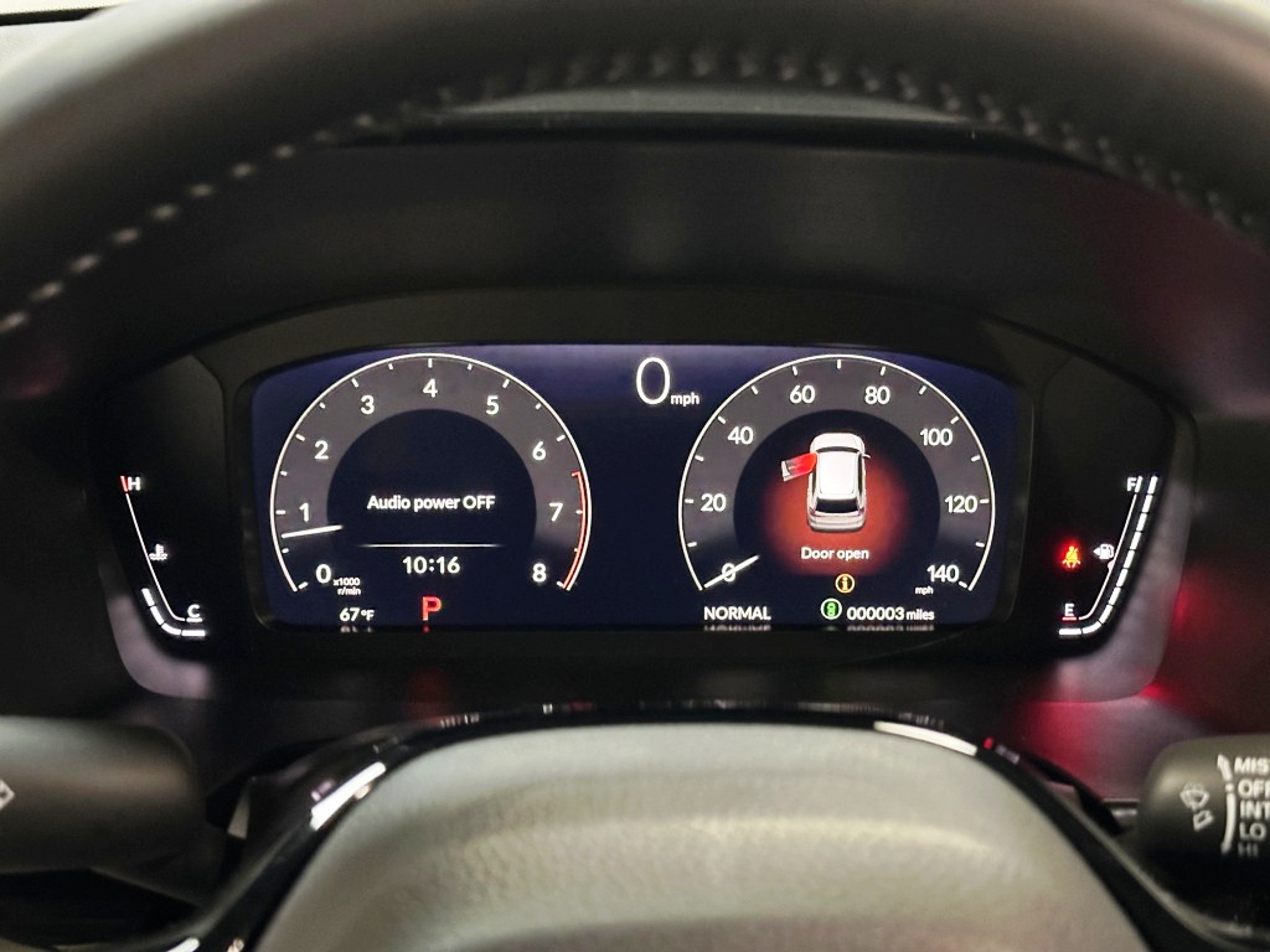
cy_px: 476
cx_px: 635
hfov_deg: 39.7
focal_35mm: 48
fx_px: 1761
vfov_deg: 30.3
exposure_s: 1/20
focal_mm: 6.86
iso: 640
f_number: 1.78
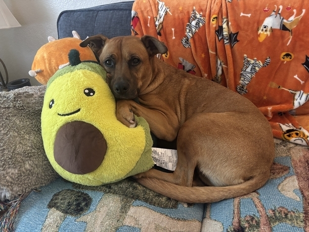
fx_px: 232
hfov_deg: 67.3
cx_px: 154
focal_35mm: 26
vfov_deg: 53.1
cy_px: 116
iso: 500
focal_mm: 5.96
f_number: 1.6
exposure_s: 1/30
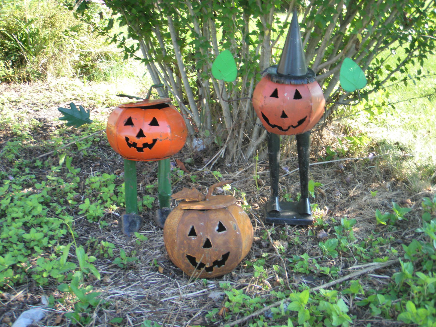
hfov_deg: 49.0
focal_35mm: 38
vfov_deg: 37.7
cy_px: 164
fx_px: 479
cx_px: 218
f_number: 3.5
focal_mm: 6.7
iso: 50
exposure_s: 1/60
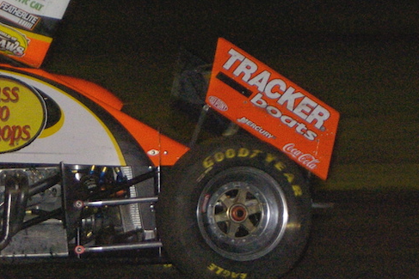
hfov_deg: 6.9
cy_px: 18
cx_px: -30
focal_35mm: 295
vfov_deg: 4.7
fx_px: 3434
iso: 1600
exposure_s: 1/125
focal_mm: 80
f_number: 5.6
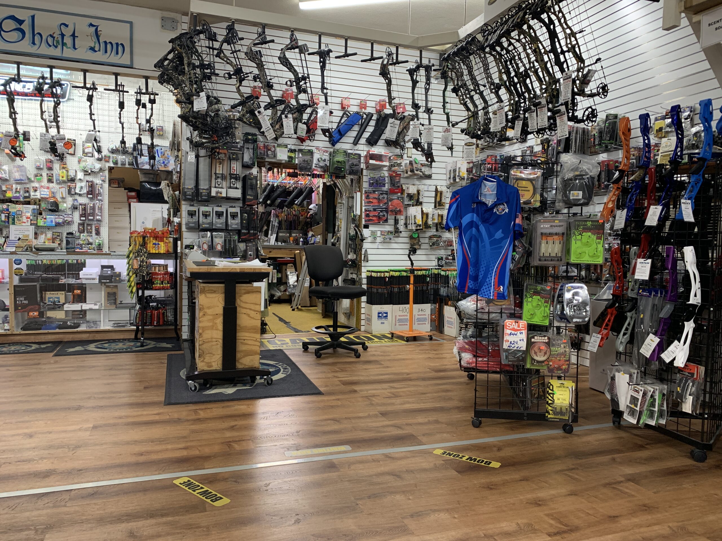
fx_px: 542
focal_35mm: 26
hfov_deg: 67.3
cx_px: 361
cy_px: 270
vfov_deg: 53.1
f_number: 1.8
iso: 125
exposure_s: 1/60
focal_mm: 4.25
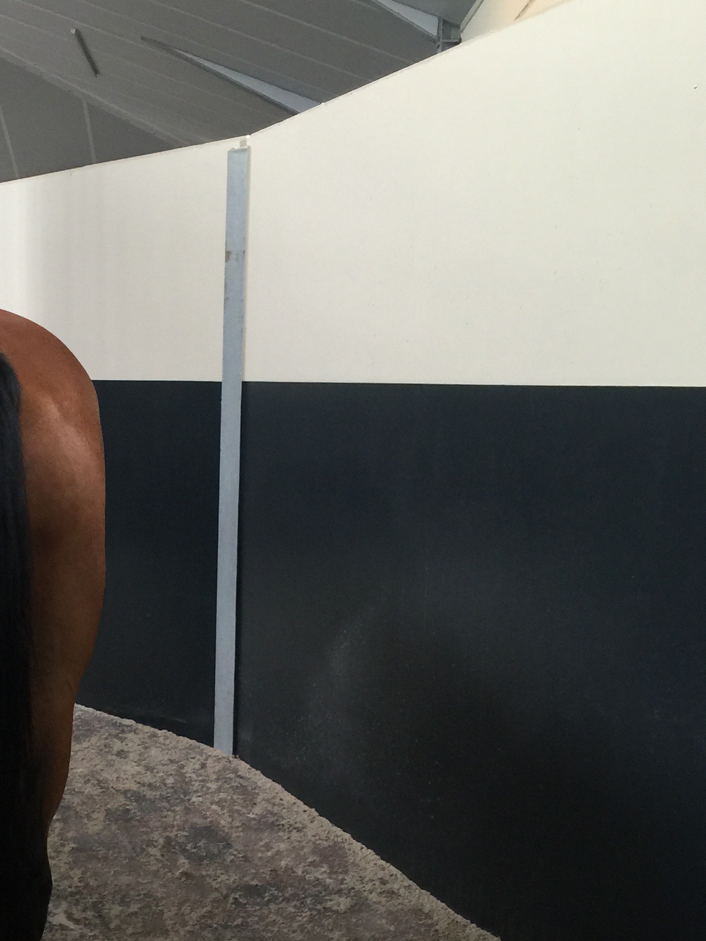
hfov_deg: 25.4
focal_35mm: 56
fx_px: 1522
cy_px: 587
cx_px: 85
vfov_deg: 34.2
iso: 50
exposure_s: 1/30
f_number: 2.2
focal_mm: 4.15
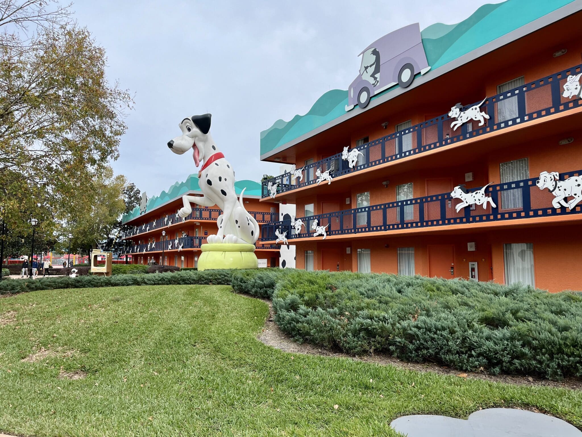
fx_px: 437
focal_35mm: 26
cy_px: 218
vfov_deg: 53.1
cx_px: 291
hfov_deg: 67.3
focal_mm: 5.1
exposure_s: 1/2179
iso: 50
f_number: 1.6
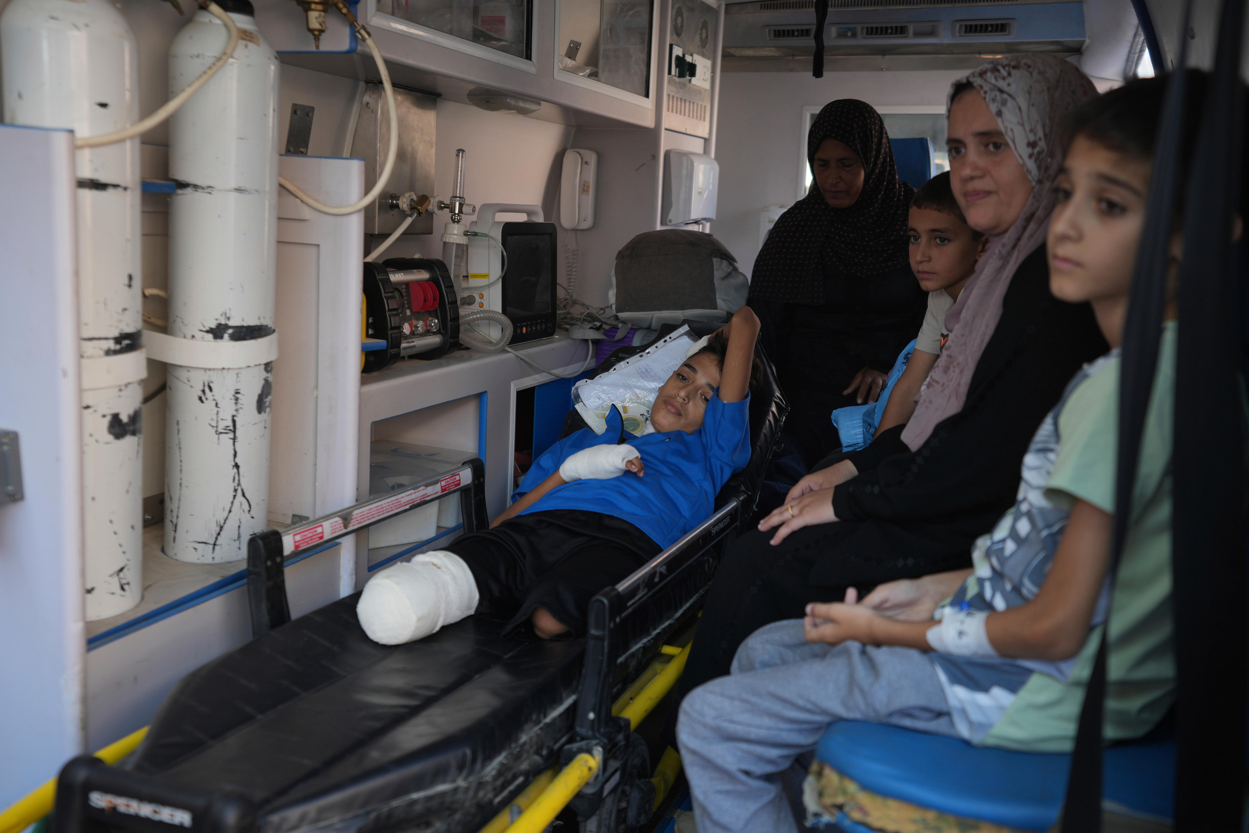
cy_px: 416
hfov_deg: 54.4
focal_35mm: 35
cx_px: 624
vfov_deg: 37.8
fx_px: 1214
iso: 200
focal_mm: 35
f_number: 2.8
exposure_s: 1/250
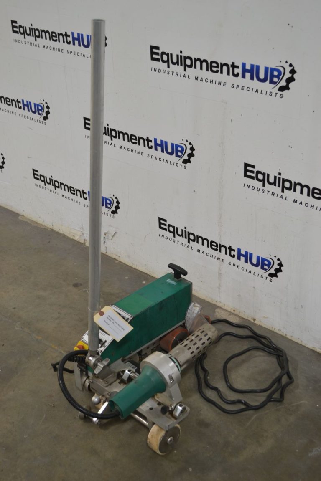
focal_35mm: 48
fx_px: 642
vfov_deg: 41.1
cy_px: 240
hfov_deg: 28.1
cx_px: 160
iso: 400
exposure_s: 1/30
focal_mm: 32
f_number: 4.8
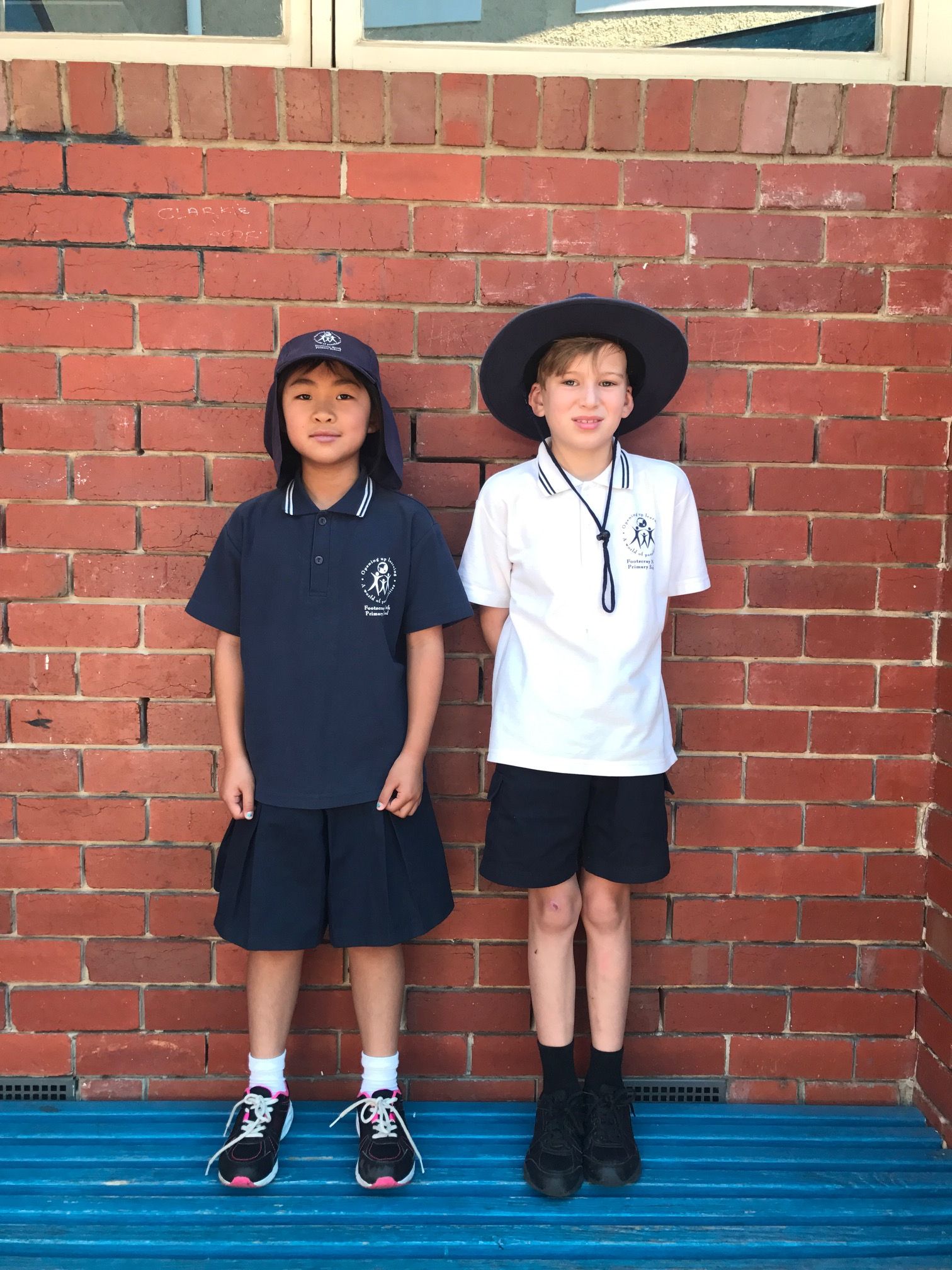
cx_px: 476
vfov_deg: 63.4
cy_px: 635
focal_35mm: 28
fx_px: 1027
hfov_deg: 49.7
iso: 40
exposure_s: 1/90
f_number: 1.8
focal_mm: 3.99
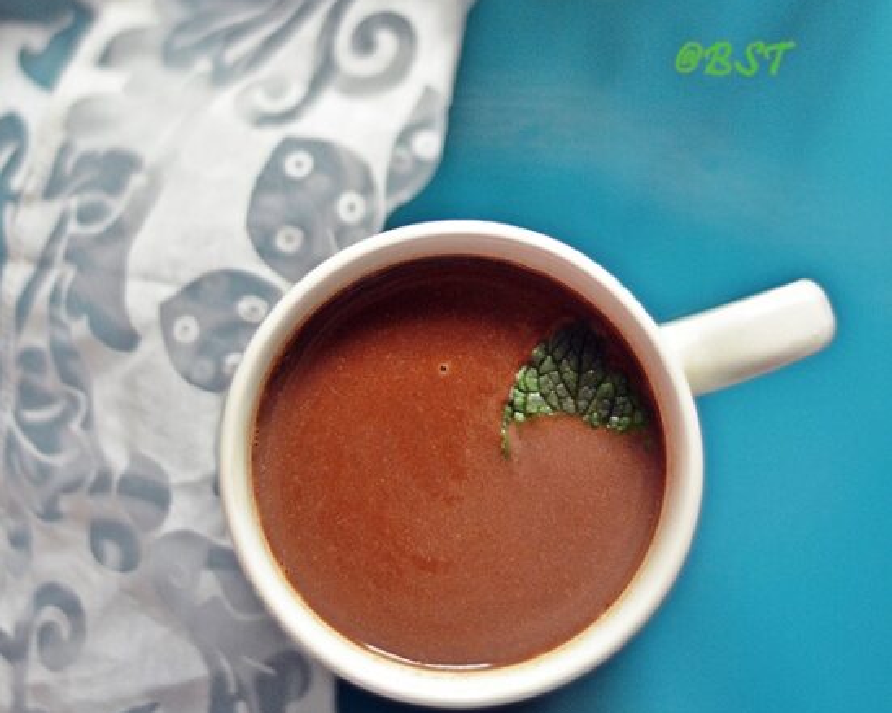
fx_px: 2797
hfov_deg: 18.1
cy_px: 168
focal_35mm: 106
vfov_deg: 14.5
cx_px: 446
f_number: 1.8
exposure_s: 1/60
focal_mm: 50
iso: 1100
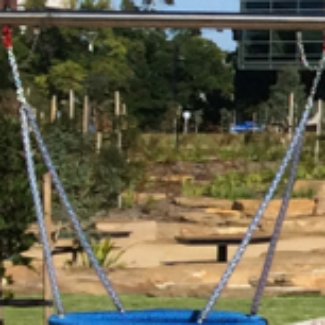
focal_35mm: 214
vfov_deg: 8.2
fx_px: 2273
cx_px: 1228
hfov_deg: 6.7
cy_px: 66
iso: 32
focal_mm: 4.15
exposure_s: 1/3165
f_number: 2.2
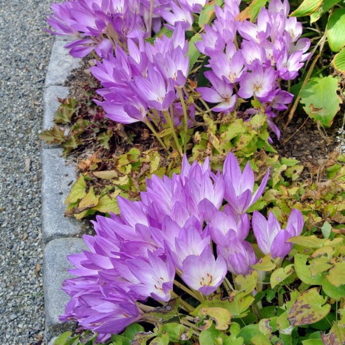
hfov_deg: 26.5
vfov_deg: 26.4
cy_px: 122
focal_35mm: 65
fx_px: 733
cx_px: 172
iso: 100
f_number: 4.8
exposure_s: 1/320
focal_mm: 18.9
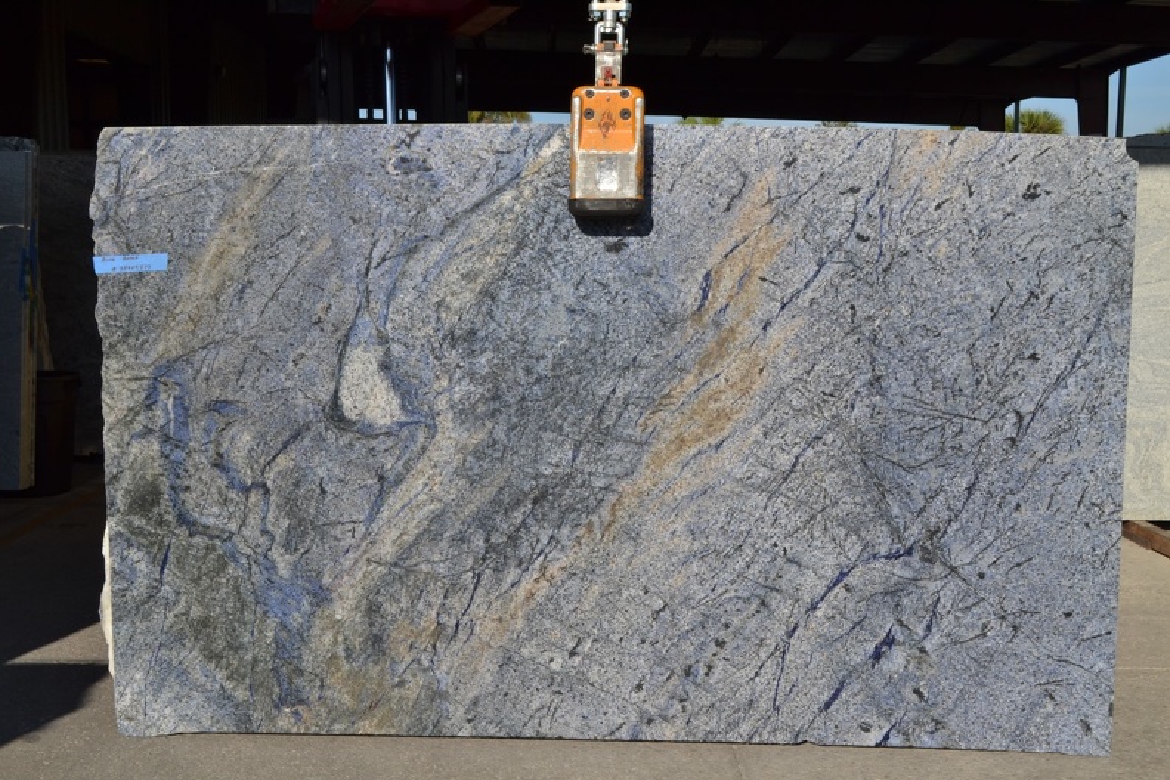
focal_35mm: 42
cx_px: 585
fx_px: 1365
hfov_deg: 46.4
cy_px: 390
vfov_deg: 31.9
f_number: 11
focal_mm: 28
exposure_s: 1/320
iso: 200
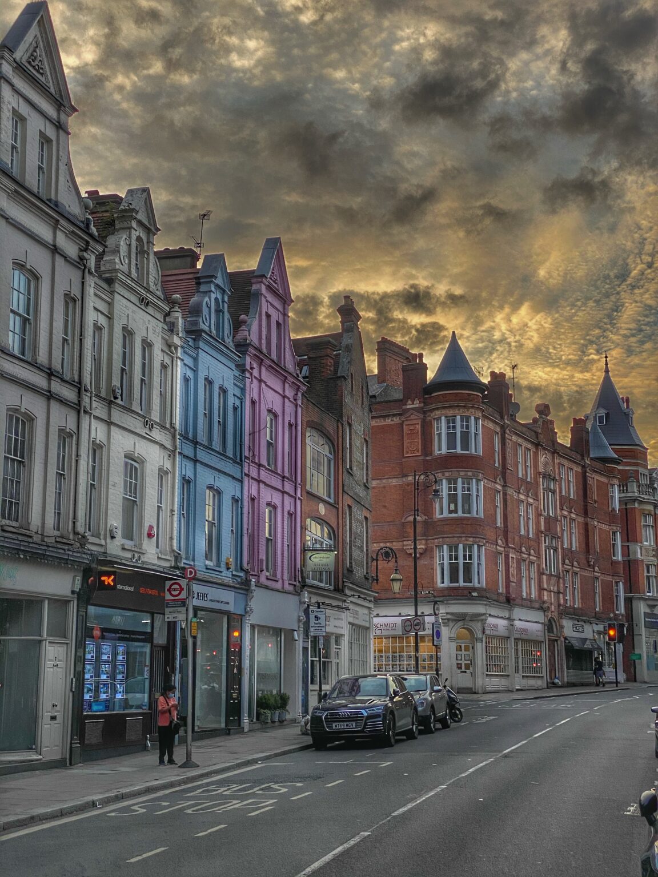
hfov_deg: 28.0
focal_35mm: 52
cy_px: 438
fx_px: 1318
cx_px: 329
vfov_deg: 36.8
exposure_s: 1/340
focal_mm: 6
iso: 20
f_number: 2
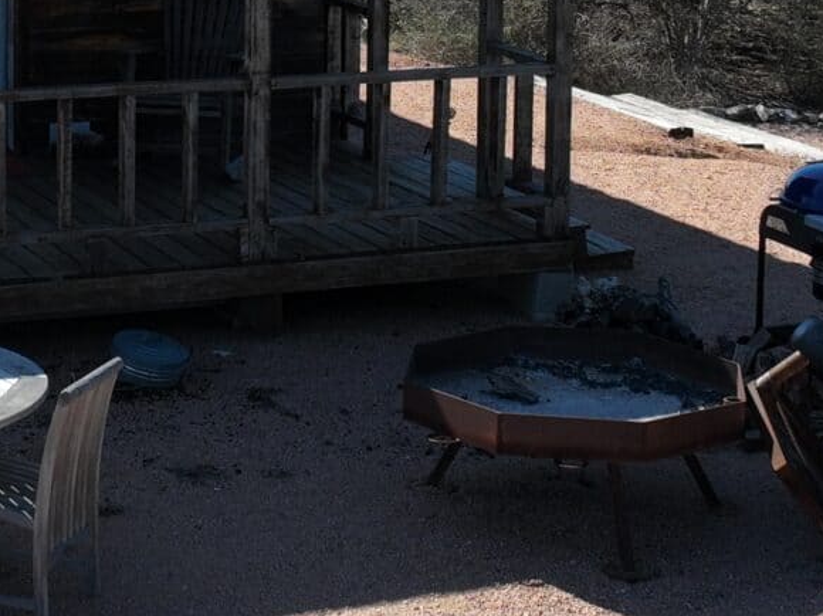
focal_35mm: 106
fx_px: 2518
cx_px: 112
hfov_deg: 18.3
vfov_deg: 13.5
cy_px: -133
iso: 100
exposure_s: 1/60
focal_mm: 12.29
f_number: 4.5
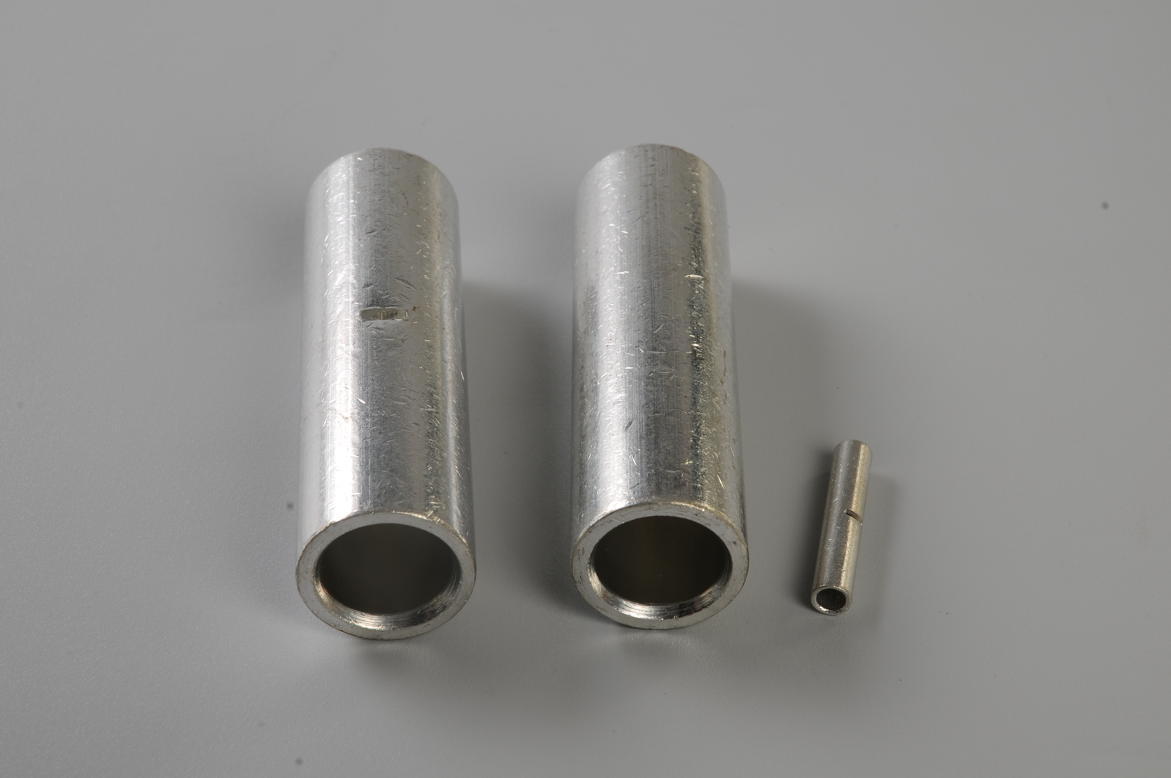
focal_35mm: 105
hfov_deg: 19.5
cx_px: 586
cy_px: 389
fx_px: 3411
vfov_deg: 13.0
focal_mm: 70
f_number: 20
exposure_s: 1/80
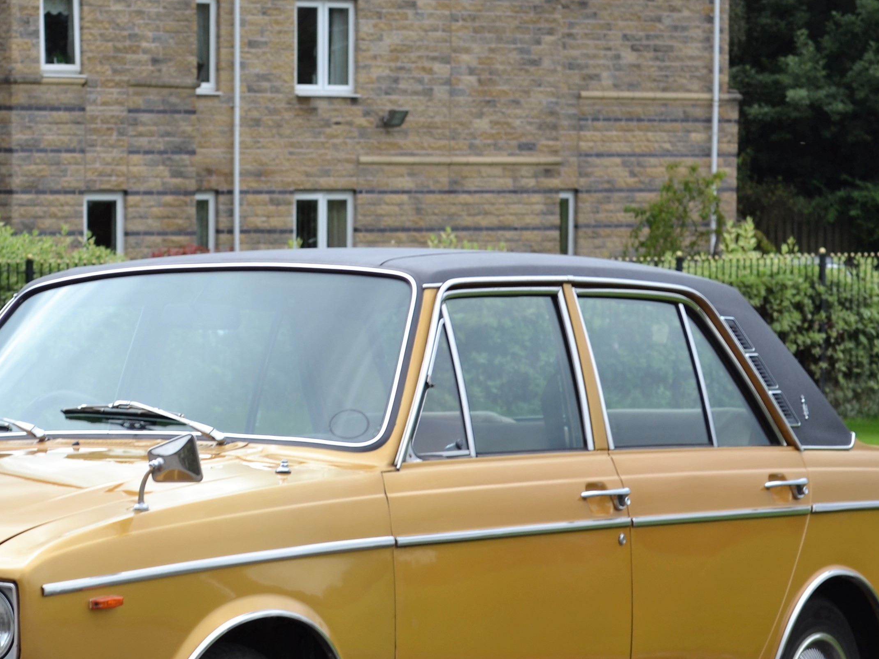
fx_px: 3960
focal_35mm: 156
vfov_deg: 9.5
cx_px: 245
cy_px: 548
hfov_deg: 12.6
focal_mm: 55
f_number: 5.6
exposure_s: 1/125
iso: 100
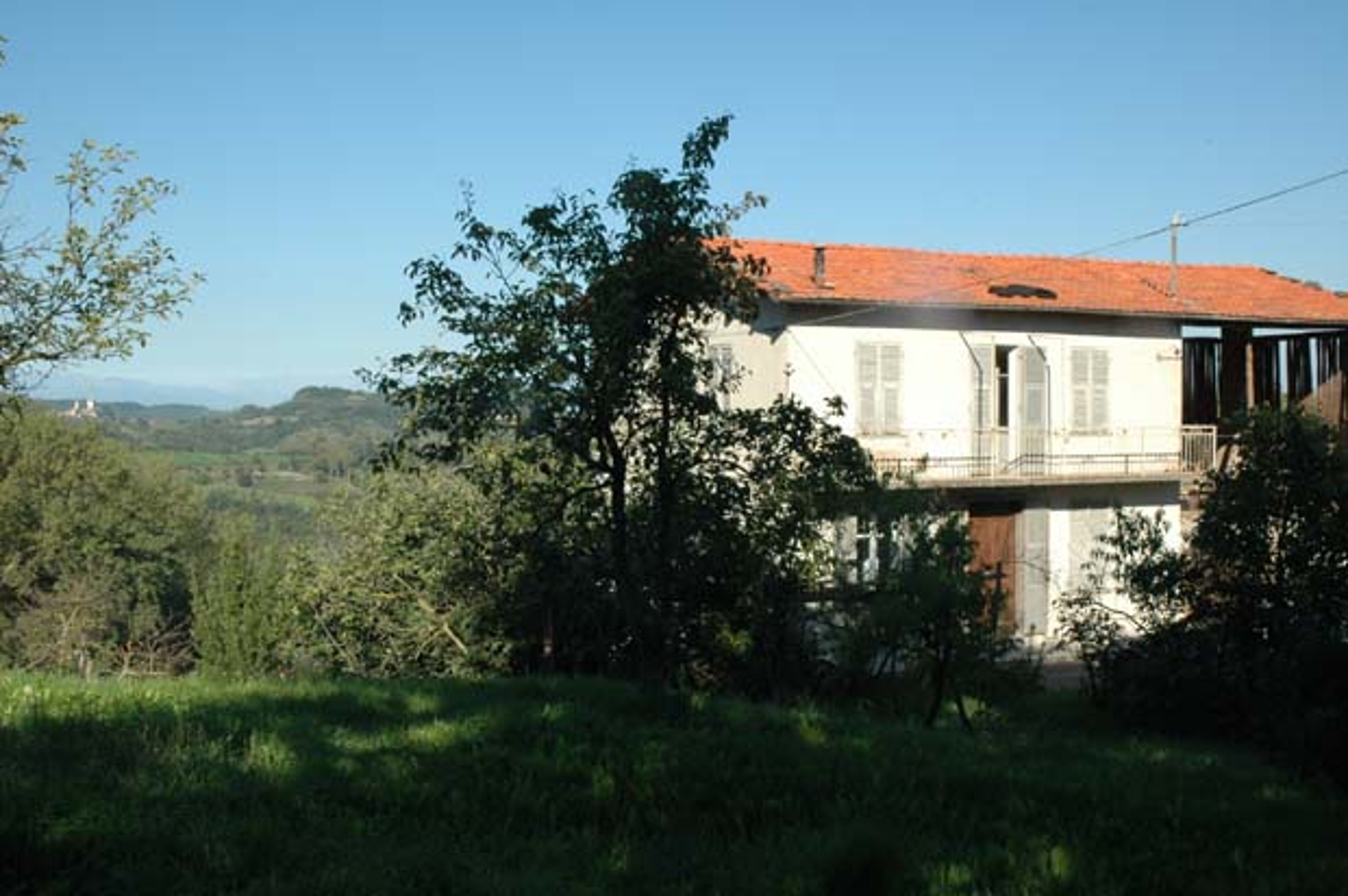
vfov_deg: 30.8
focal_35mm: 44
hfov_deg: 45.0
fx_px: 1627
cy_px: 448
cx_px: 674
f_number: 16
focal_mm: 29
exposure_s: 1/125
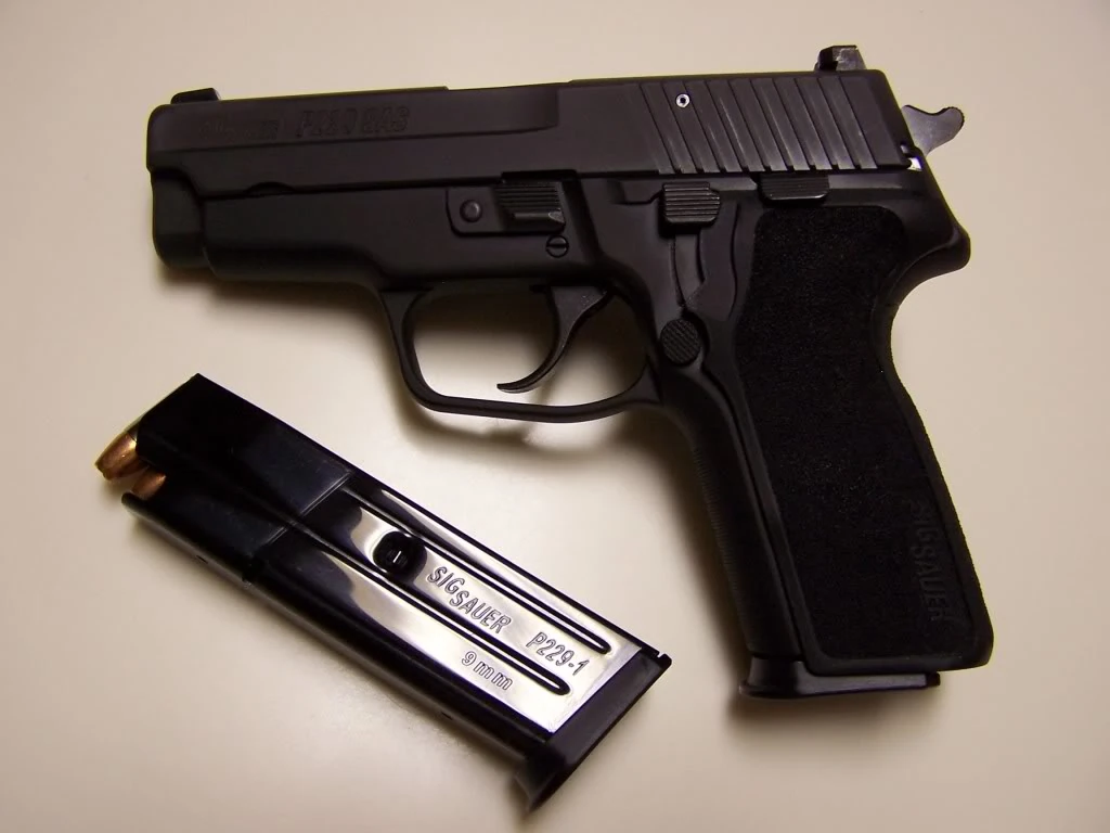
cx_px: 555
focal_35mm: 38
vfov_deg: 37.7
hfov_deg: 49.0
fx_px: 1219
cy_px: 416
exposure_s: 1/20
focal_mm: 6.3
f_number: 2.8
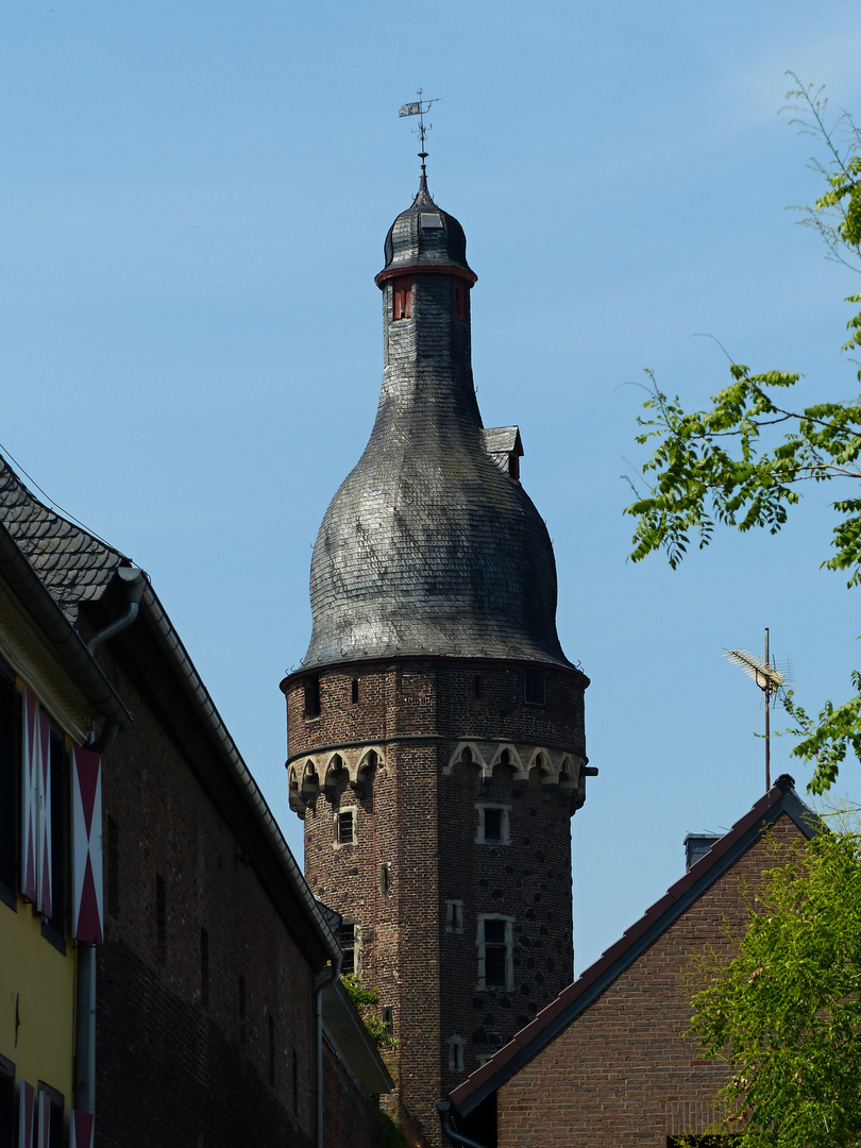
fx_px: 4577
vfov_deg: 14.3
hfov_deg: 10.7
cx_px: 430
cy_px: 574
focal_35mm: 138
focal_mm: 24.8
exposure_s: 1/1000
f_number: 4
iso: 100
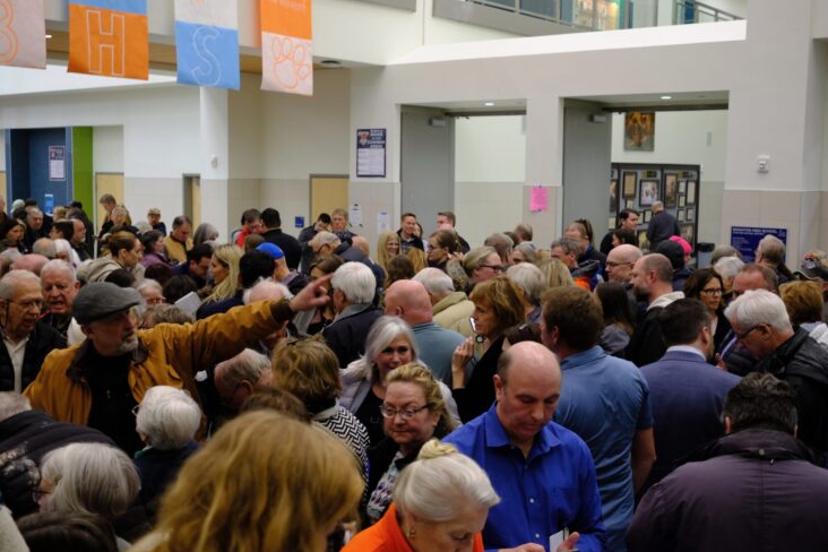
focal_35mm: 42
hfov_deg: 46.4
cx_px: 405
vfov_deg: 31.9
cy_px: 281
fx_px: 966
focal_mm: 27
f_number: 2.8
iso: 800
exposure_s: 1/60
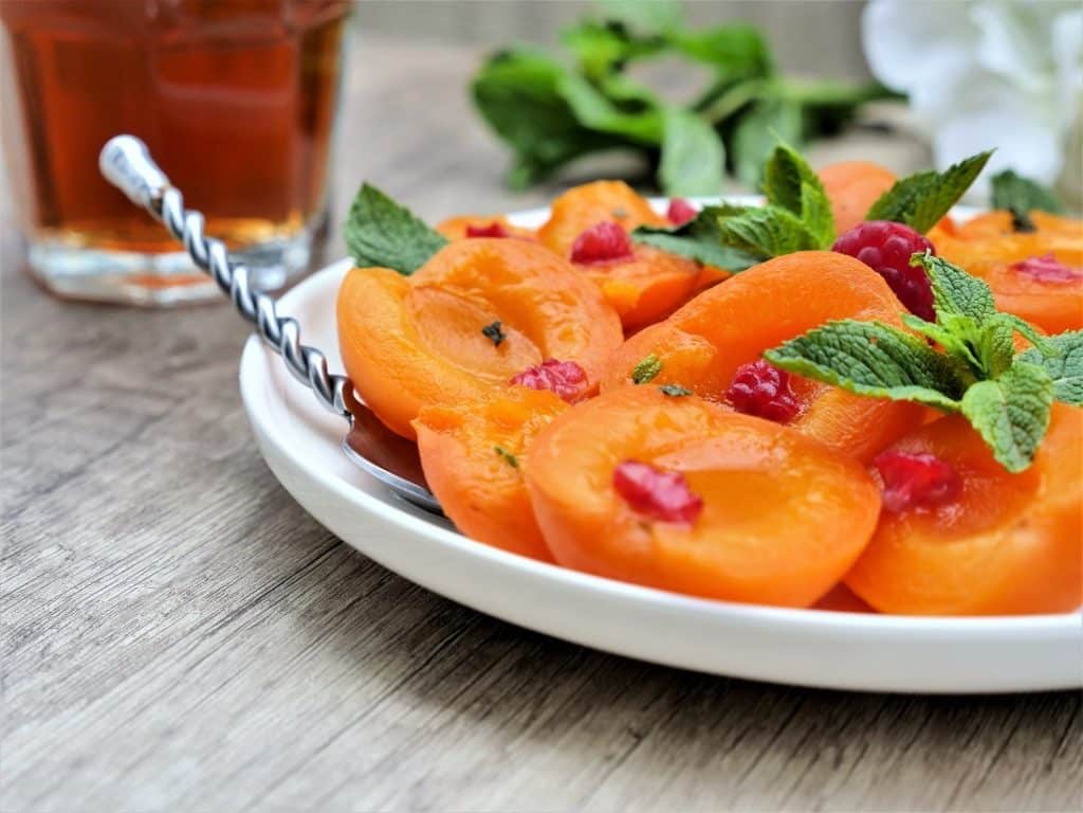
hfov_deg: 27.8
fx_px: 2190
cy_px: 406
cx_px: 542
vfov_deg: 21.0
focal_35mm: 70
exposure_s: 1/400
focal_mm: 35
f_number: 5
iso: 800
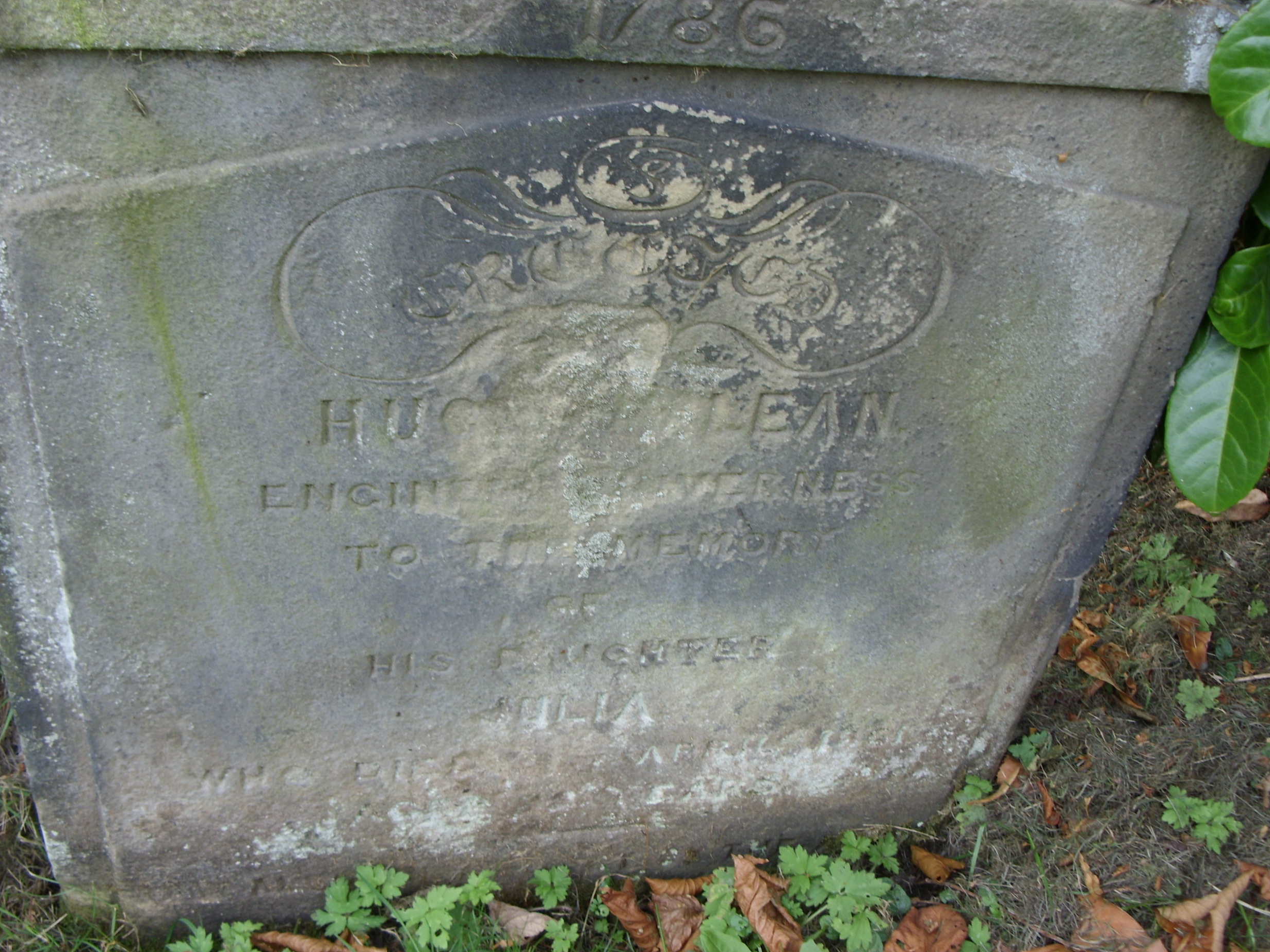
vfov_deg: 36.0
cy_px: 491
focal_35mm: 40
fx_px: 1468
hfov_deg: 46.8
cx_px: 635
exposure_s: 1/52
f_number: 2.8
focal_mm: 6.3
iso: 50
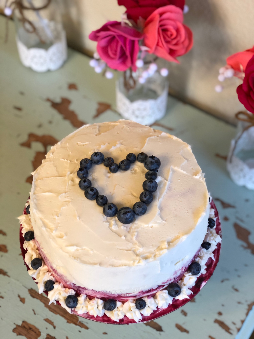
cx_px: 127
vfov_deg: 33.8
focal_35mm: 57
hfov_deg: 25.7
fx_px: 558
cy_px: 170
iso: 80
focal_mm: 6.6
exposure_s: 1/30
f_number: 2.8
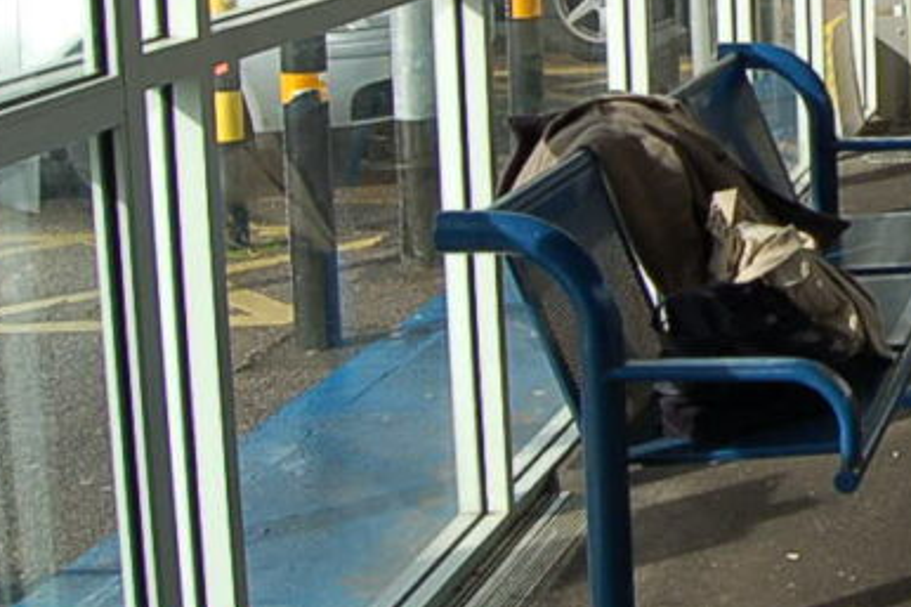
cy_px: -97
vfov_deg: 15.7
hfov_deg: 20.8
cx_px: 1343
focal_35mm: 84
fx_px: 2125
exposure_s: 1/250
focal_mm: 18
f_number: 8
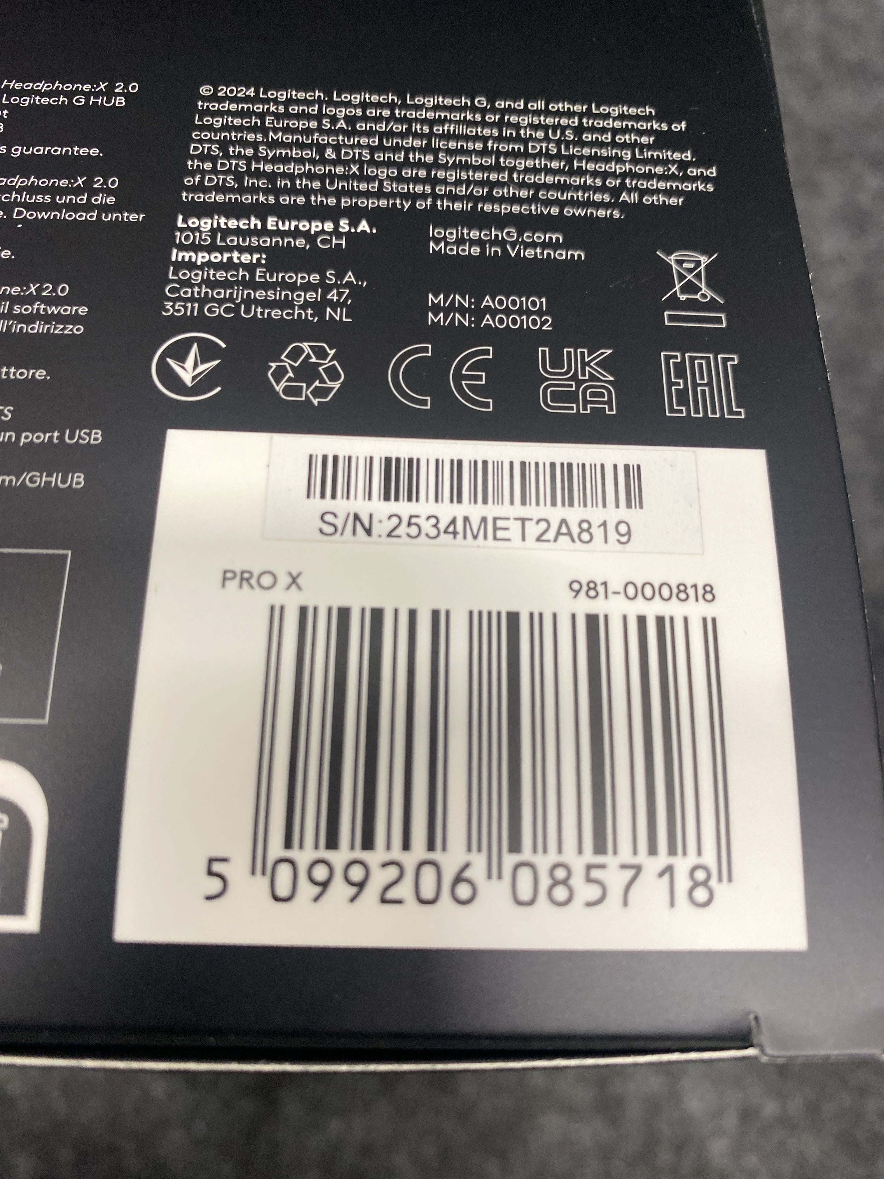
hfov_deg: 53.1
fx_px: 885
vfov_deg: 67.3
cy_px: 590
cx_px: 442
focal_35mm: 26
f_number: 1.8
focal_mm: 4.25
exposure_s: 1/87
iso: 125
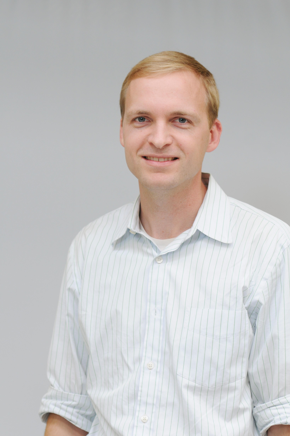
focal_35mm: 128
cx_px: 145
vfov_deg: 16.1
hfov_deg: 10.7
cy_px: 218
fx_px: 1545
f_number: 5
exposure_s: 1/60
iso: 400
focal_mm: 85
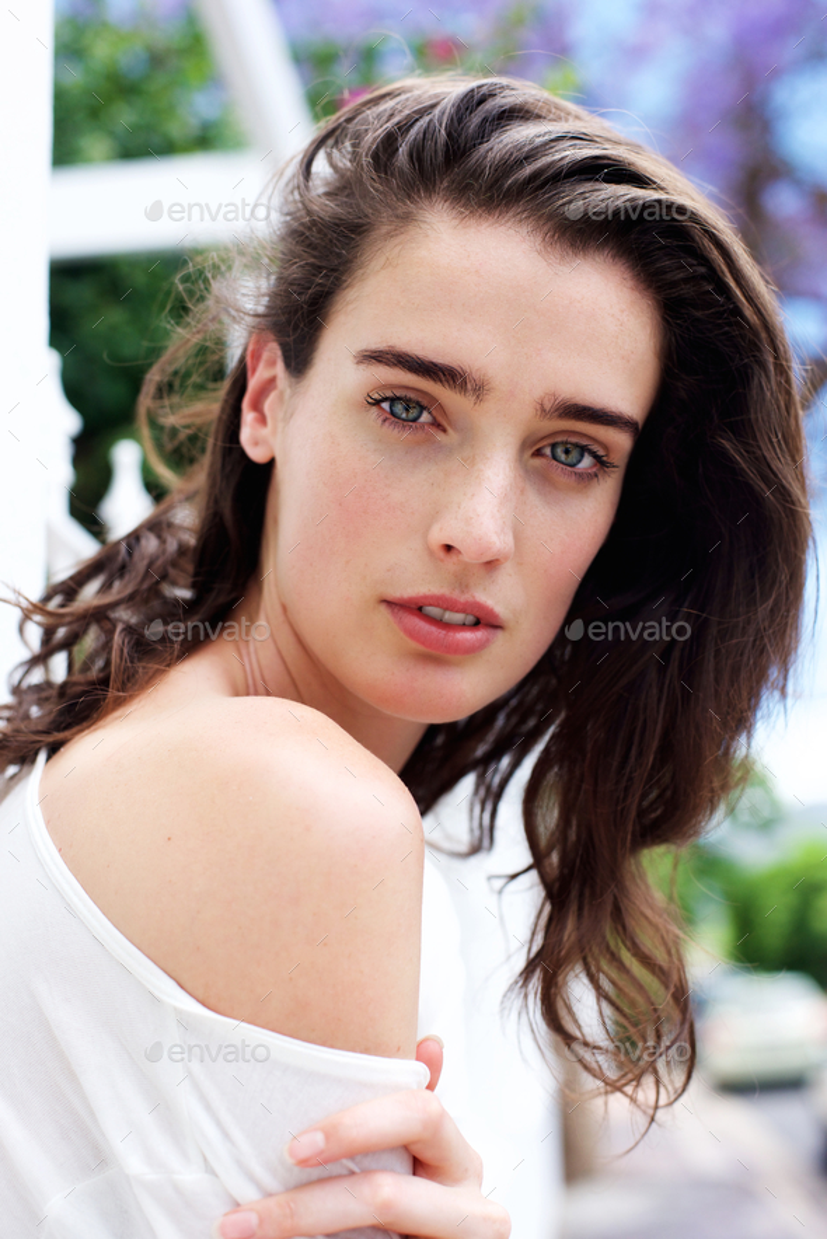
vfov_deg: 39.6
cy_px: 620
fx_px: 1721
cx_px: 414
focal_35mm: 50
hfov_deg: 27.0
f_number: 4.5
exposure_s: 1/2500
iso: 400
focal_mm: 50
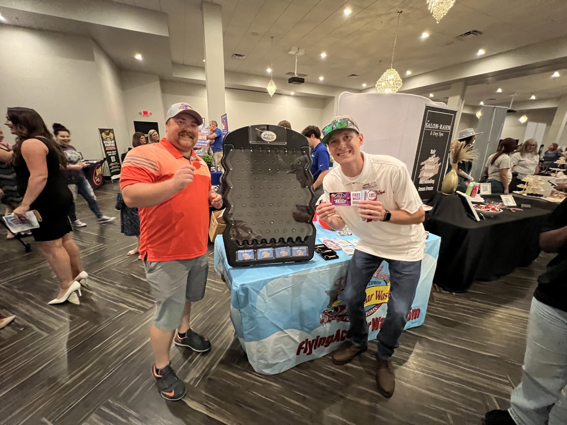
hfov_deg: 106.2
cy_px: 212
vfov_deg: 89.9
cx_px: 284
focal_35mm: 13
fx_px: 213
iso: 1000
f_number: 1.8
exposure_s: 1/40
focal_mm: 1.57
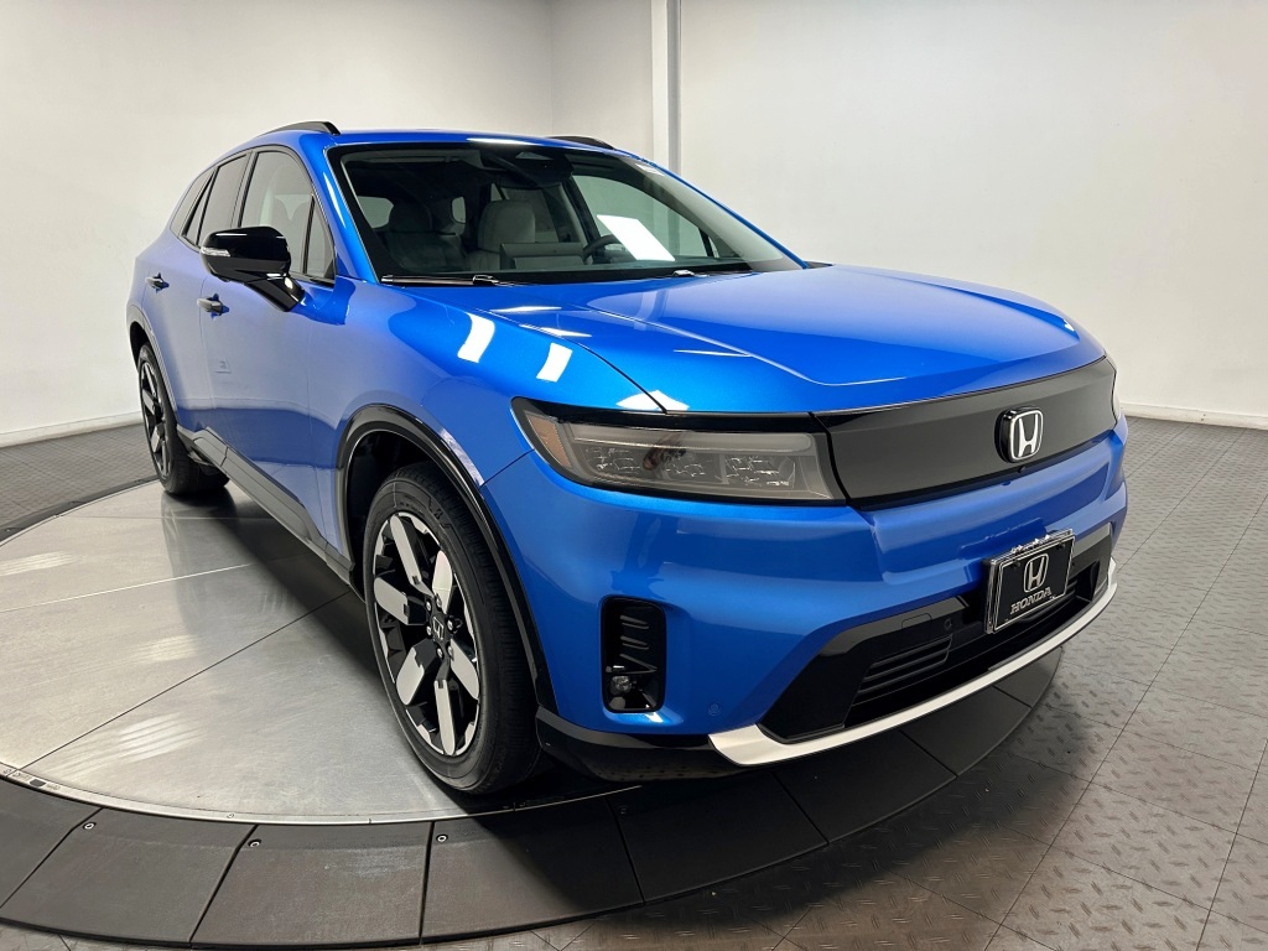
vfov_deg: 56.8
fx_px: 879
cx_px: 634
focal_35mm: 24
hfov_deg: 71.6
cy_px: 476
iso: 320
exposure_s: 1/60
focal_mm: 6.86
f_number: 1.78
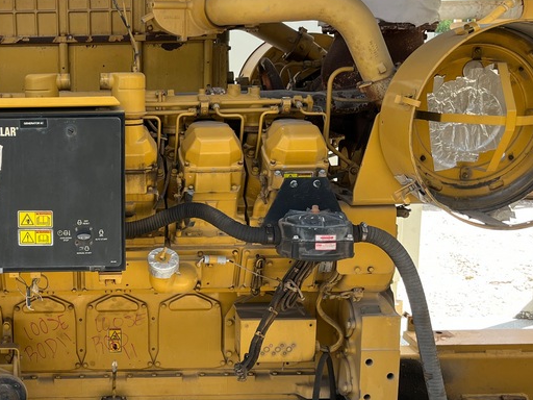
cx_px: 86
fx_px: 801
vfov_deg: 28.0
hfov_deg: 35.3
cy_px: 218
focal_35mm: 52
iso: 40
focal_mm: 5.1
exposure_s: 1/238
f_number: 1.6
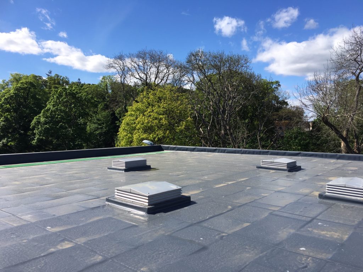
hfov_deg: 61.7
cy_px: 136
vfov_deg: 48.2
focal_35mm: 29
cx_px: 182
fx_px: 304
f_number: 2.2
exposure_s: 1/1538
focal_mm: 4.15
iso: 25
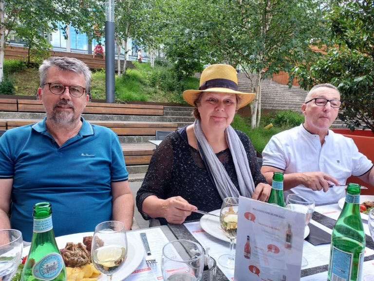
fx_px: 259
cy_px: 140
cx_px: 187
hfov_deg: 71.6
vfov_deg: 56.8
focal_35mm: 24
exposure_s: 1/100
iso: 50
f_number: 1.8
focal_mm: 4.6
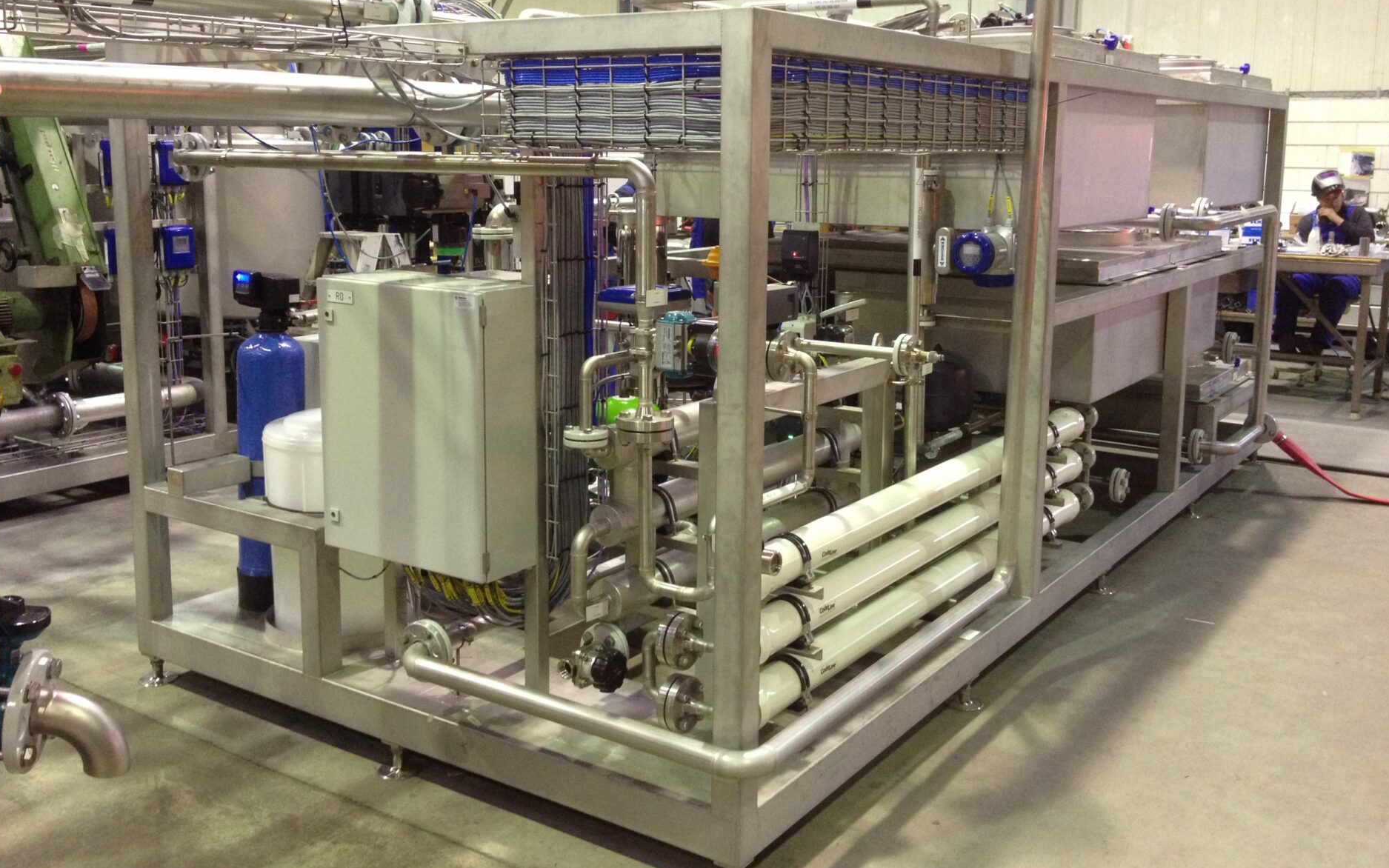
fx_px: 1439
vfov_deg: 33.5
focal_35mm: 38
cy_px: 363
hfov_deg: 51.5
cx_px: 705
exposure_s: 1/20
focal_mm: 4.28
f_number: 2.4
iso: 200
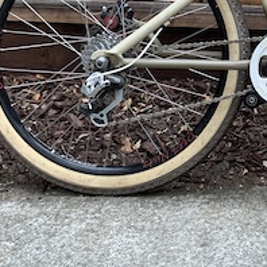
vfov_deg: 17.7
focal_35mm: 93
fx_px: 812
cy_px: -59
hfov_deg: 17.9
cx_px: 309
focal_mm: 4.25
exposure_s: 1/112
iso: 100
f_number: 1.8
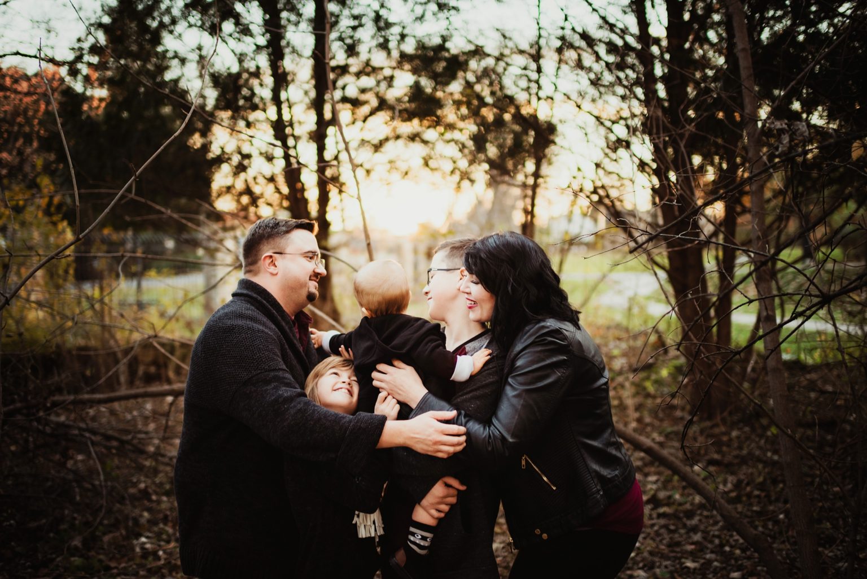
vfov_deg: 37.9
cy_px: 290
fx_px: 843
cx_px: 434
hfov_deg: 54.4
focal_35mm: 35
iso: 400
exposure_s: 1/400
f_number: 1.4
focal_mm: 35
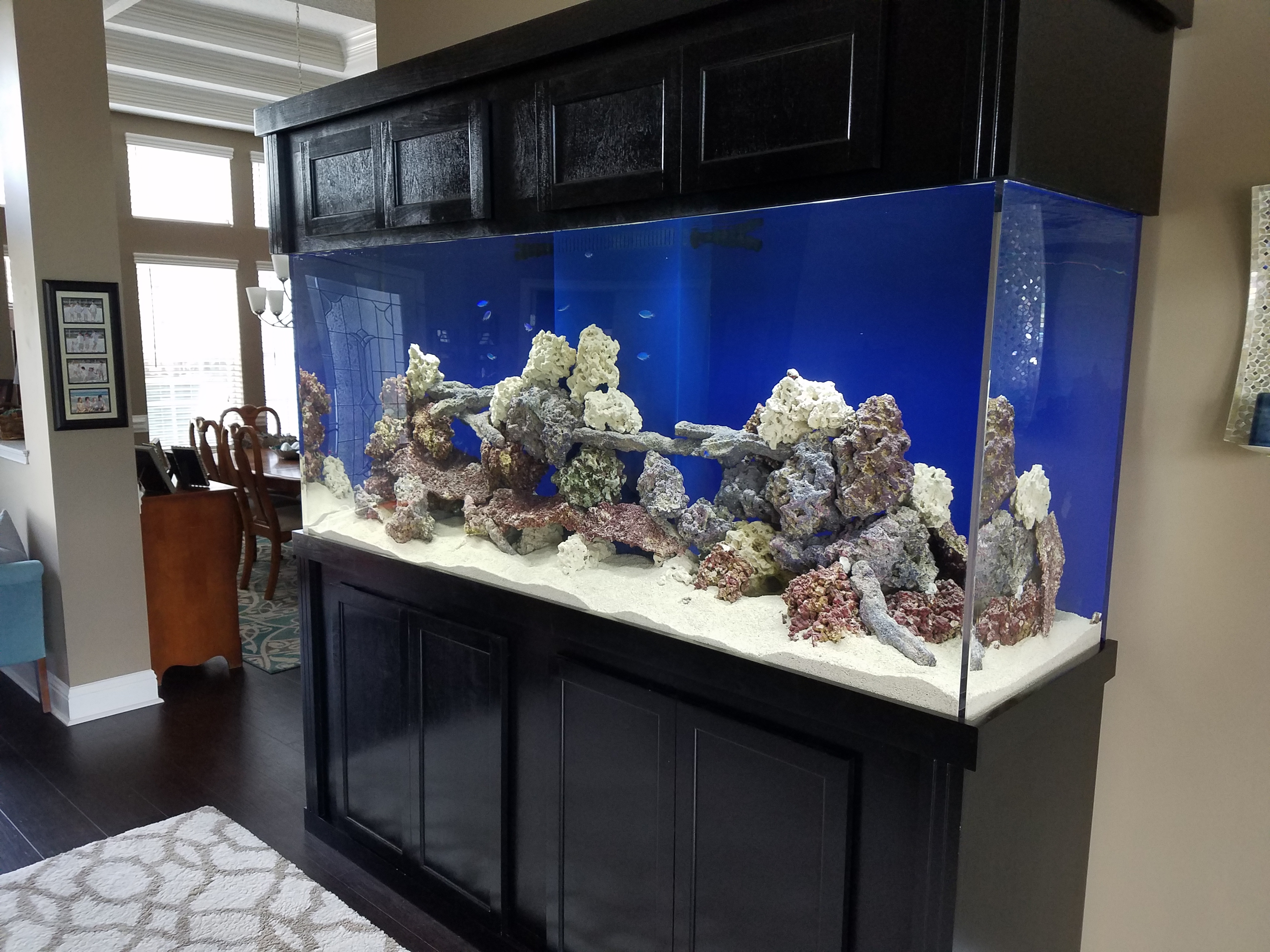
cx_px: 635
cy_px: 476
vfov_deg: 53.1
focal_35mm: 26
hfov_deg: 67.3
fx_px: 954
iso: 160
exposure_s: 1/33
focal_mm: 4.2
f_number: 1.7
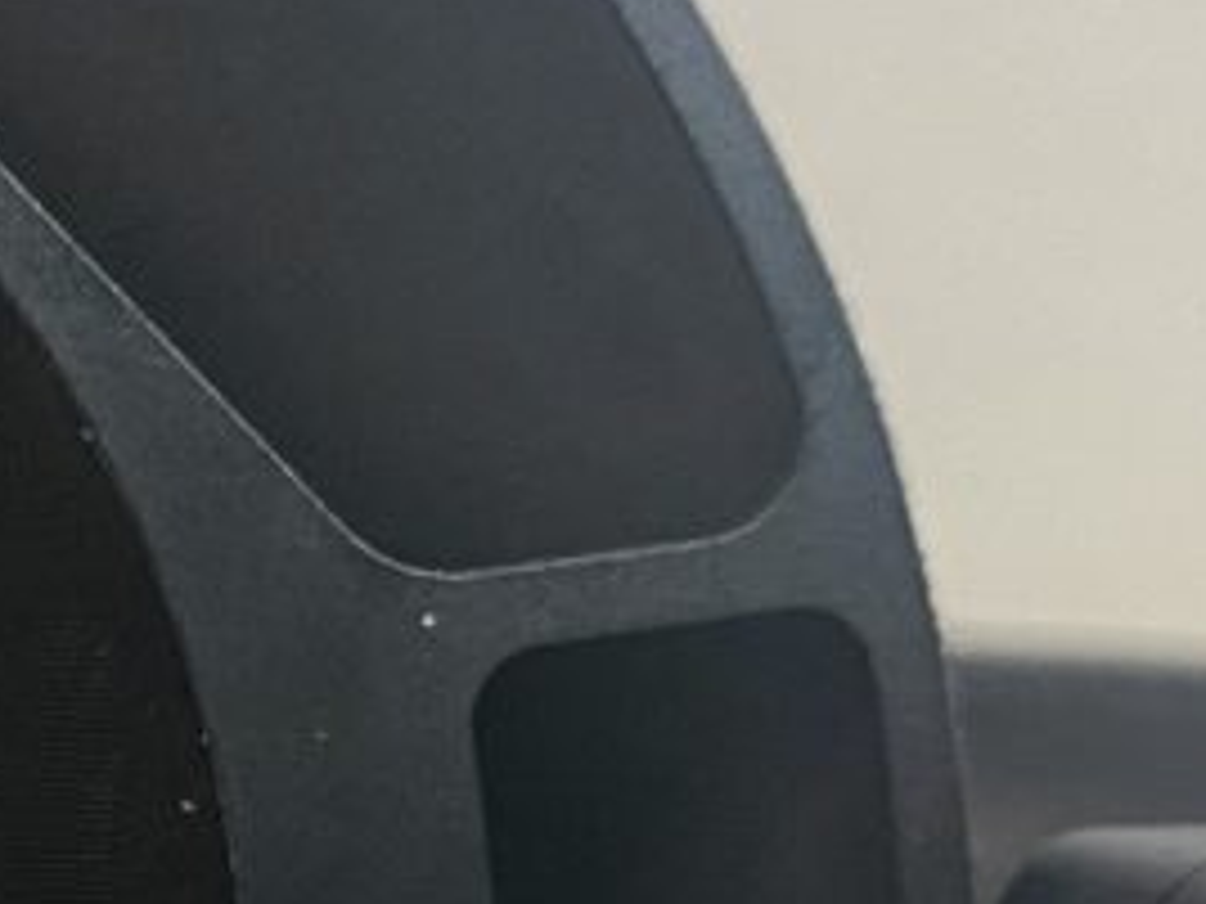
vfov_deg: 9.8
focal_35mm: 149
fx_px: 5191
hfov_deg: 12.7
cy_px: 1124
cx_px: -464
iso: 200
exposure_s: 1/60
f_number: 1.8
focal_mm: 4.25
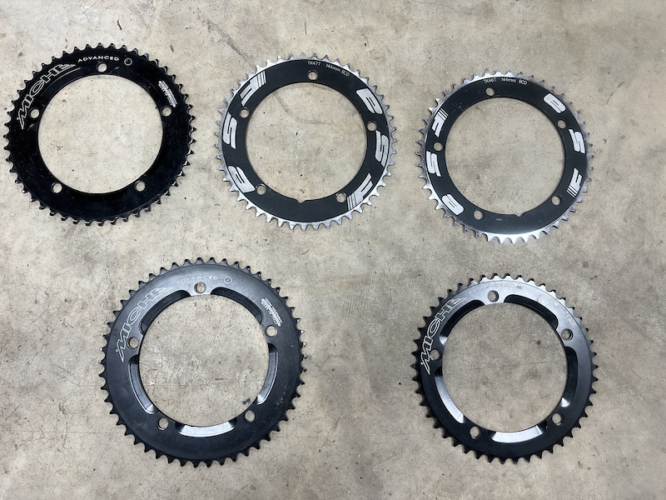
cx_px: 333
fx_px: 500
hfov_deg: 67.3
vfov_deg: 53.1
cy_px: 250
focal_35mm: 26
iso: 125
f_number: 1.5
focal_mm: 5.7
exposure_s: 1/120
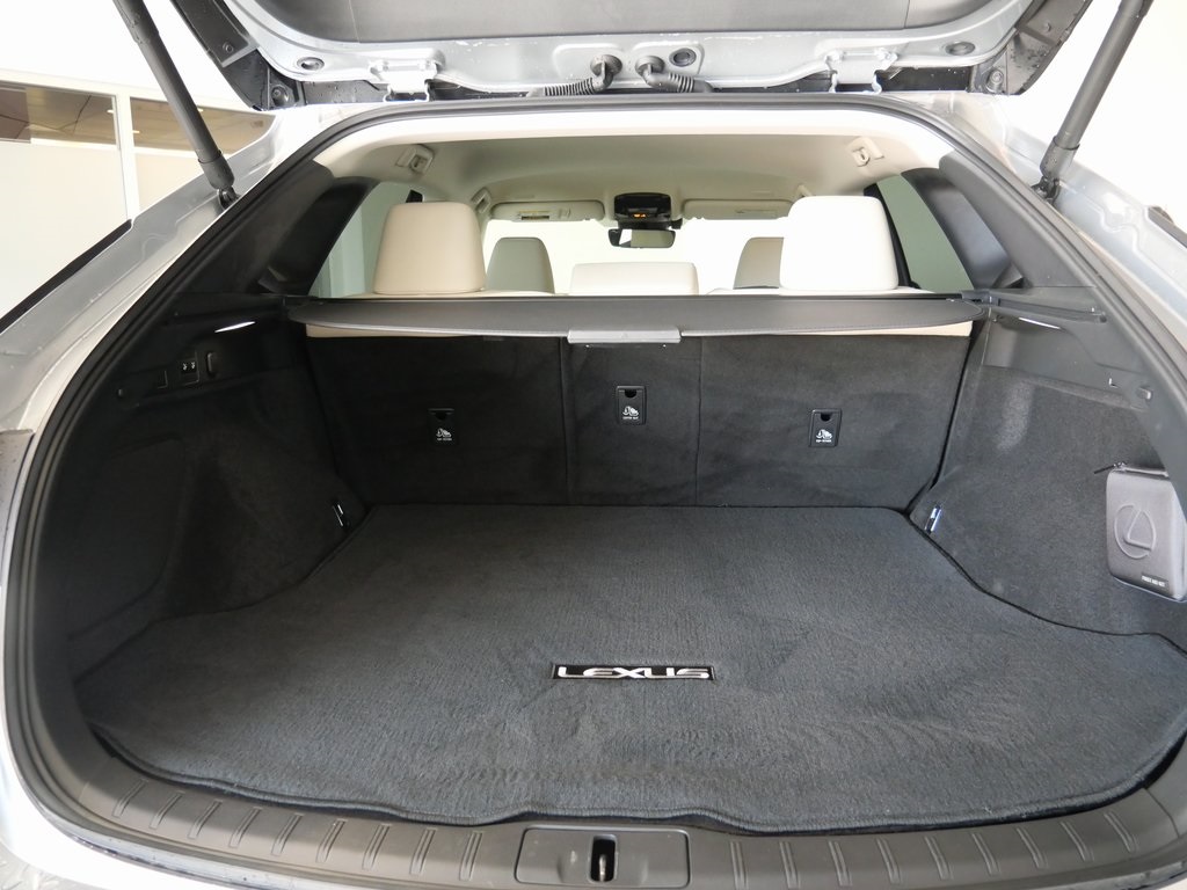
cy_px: 445
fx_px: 823
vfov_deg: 56.8
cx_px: 594
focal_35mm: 24
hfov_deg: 71.6
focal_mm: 12
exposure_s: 1/60
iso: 2500
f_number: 3.5
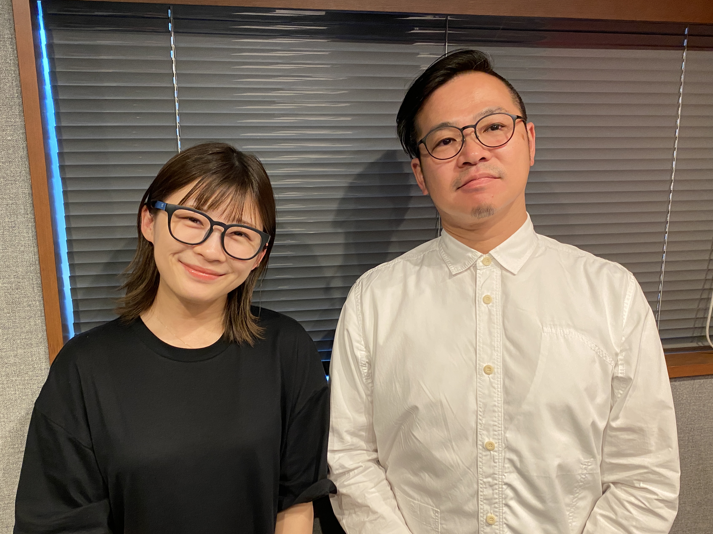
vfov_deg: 45.3
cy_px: 312
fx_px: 638
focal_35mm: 31
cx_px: 320
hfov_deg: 58.2
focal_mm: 4.25
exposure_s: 1/50
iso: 200
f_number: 1.8
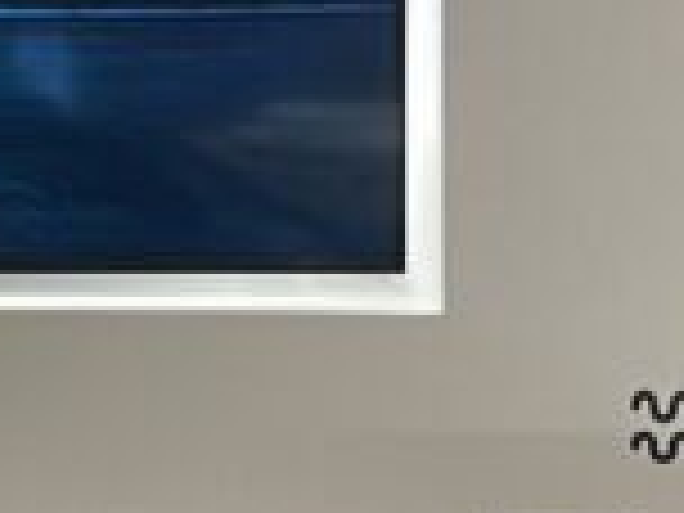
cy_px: -220
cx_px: -432
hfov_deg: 10.8
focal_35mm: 175
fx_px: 3458
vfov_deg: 8.3
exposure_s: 1/50
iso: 100
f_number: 1.6
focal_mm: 5.1
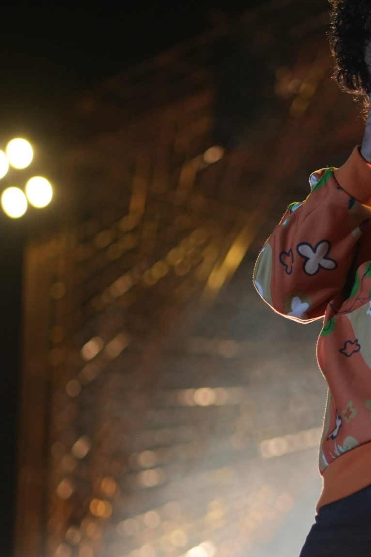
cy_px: 421
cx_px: 355
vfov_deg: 10.9
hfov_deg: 7.2
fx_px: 2920
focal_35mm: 189
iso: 1000
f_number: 1.8
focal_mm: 85
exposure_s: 1/400
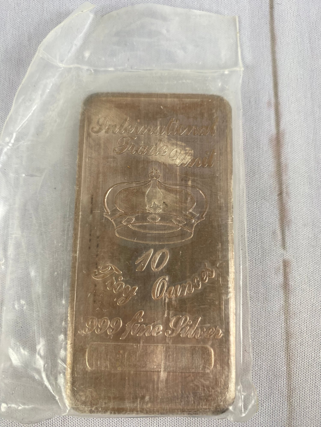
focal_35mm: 25
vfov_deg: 69.4
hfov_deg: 54.9
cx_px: 160
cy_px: 214
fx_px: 309
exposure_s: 1/120
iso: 64
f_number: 1.8
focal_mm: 4.25
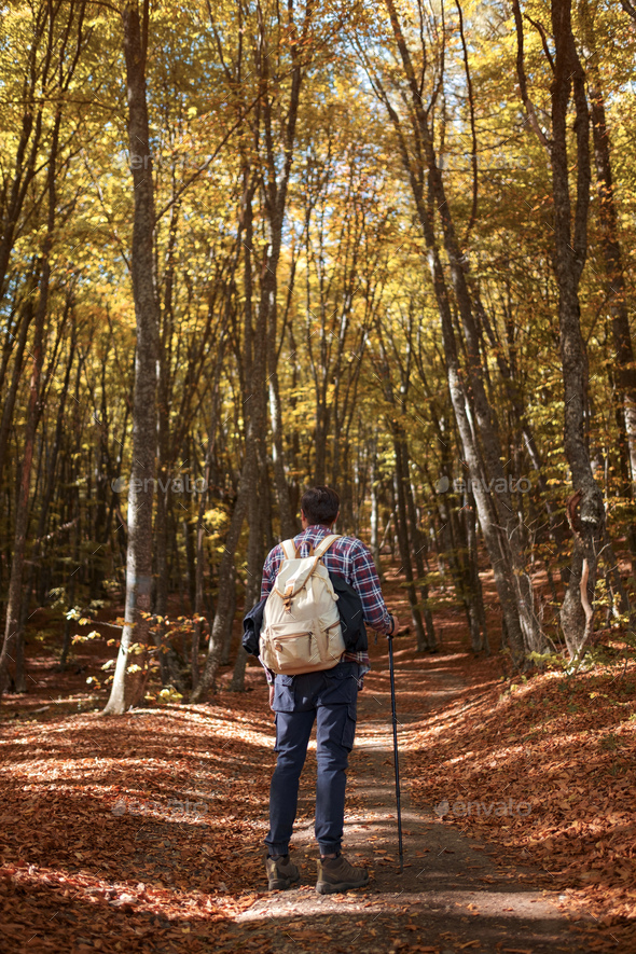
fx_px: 927
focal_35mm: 35
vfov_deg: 54.4
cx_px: 318
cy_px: 477
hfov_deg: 37.9
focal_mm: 23
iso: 320
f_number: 1.4
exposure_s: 1/800
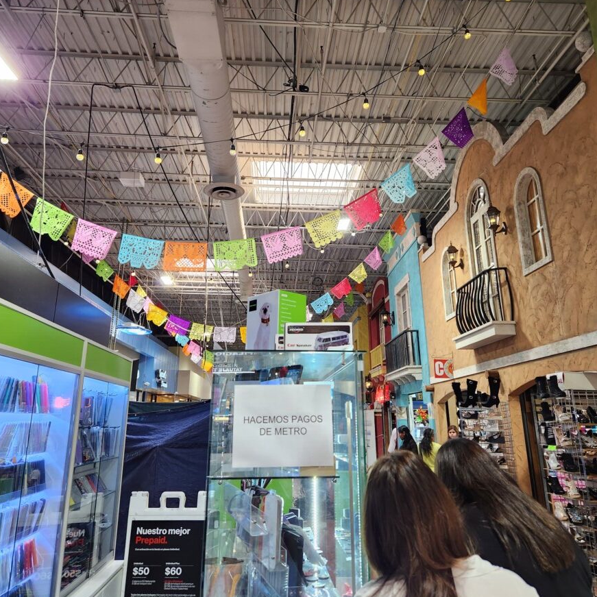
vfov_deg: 56.8
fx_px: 546
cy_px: 238
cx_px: 304
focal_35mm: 28
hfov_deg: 57.3
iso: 160
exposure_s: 1/120
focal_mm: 5.4
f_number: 1.8
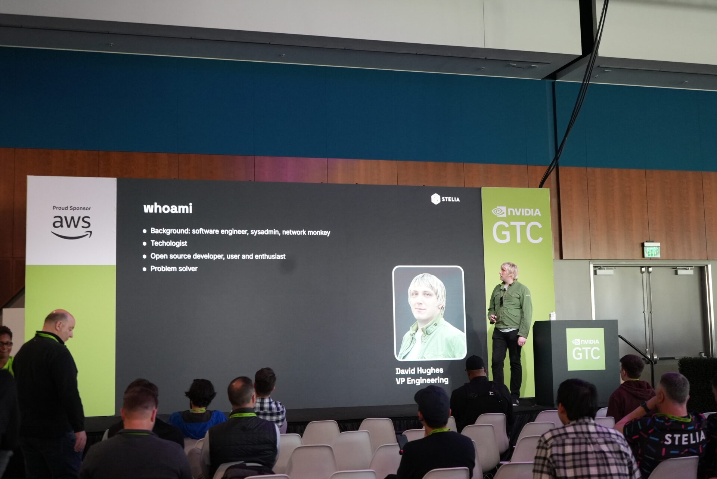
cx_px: 358
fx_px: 857
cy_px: 240
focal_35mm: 43
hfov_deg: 45.4
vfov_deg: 31.2
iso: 6400
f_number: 4.5
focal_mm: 43
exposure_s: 1/160
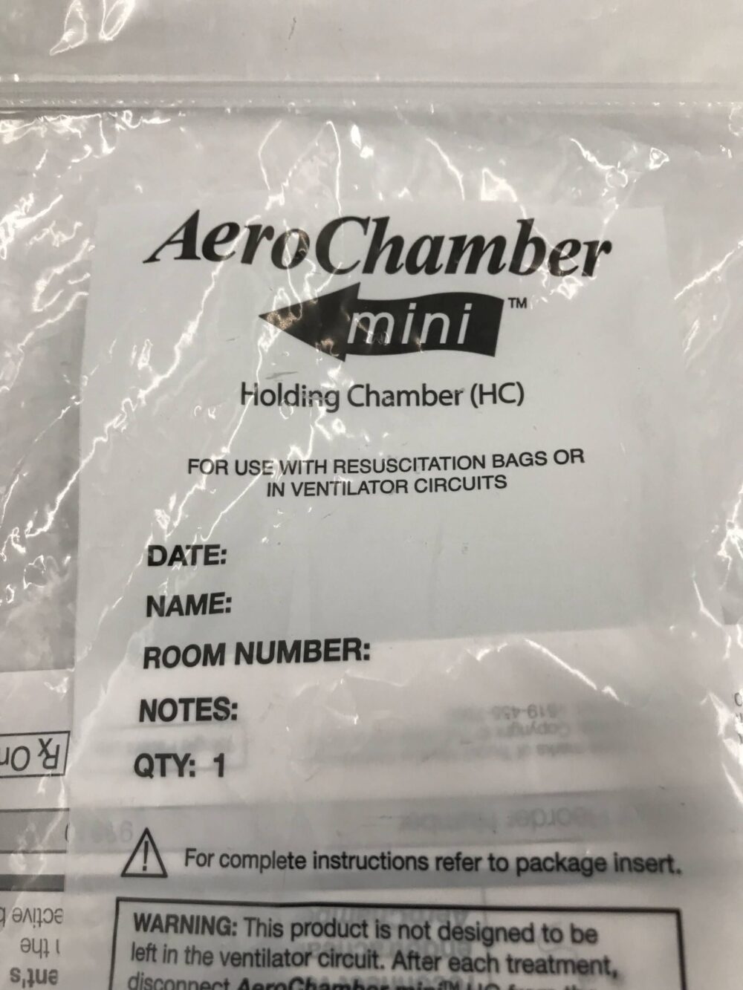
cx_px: 372
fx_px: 801
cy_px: 495
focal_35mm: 28
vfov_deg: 63.4
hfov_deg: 49.8
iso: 20
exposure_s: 1/30
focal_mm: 3.99
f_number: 1.8
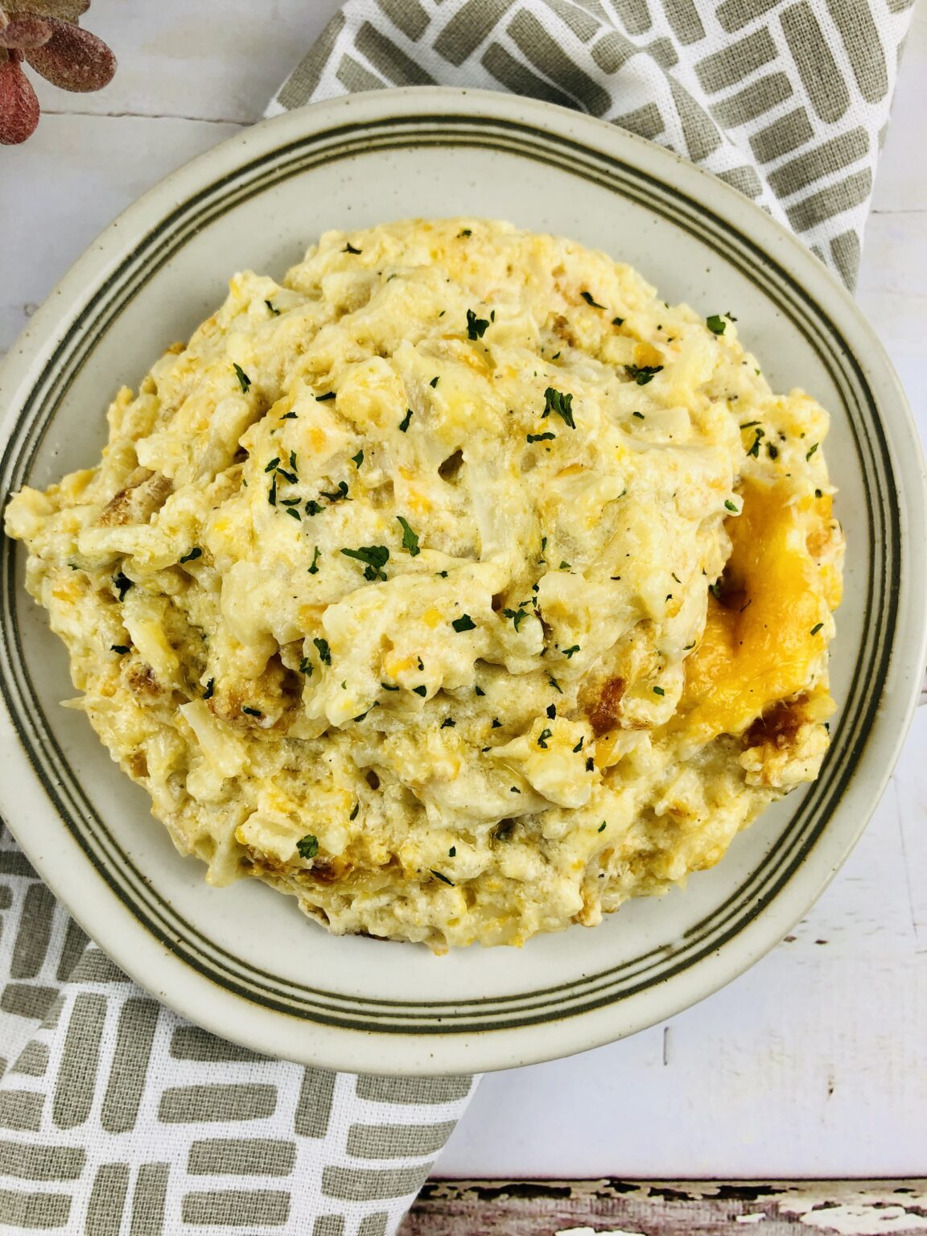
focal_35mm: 28
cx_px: 464
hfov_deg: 49.7
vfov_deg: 63.4
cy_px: 618
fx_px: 1000
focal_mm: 3.99
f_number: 1.8
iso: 25
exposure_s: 1/120
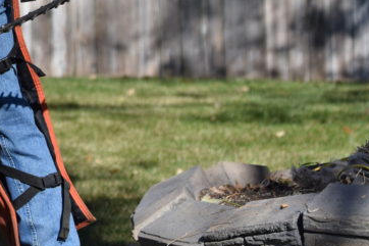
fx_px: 5542
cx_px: -18
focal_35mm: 541
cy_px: -1
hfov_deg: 3.8
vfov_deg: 2.5
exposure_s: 1/1600
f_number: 6.3
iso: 400
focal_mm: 170
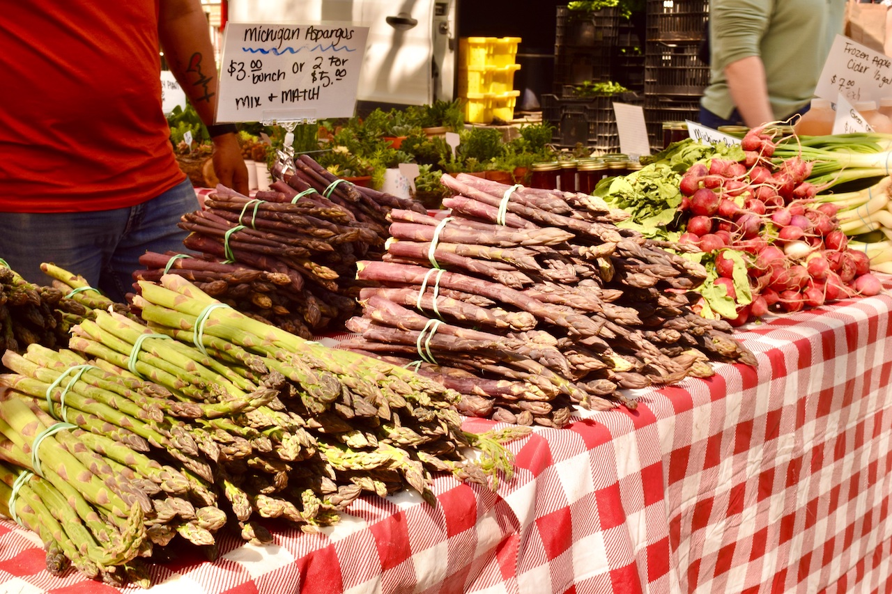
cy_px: 297
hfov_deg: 43.6
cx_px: 446
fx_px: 1115
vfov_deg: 29.9
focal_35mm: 45
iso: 140
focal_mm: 30
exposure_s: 1/50
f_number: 16
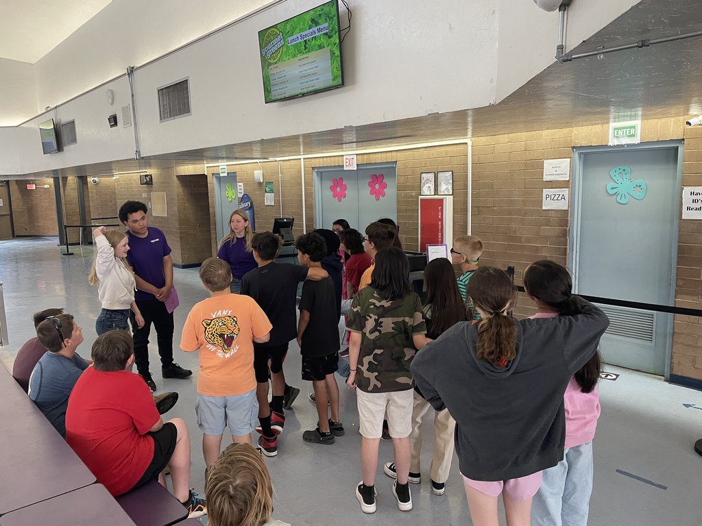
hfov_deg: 67.3
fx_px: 527
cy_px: 263
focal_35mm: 26
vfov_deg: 53.1
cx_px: 351
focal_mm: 4.2
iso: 125
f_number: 1.6
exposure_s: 1/60
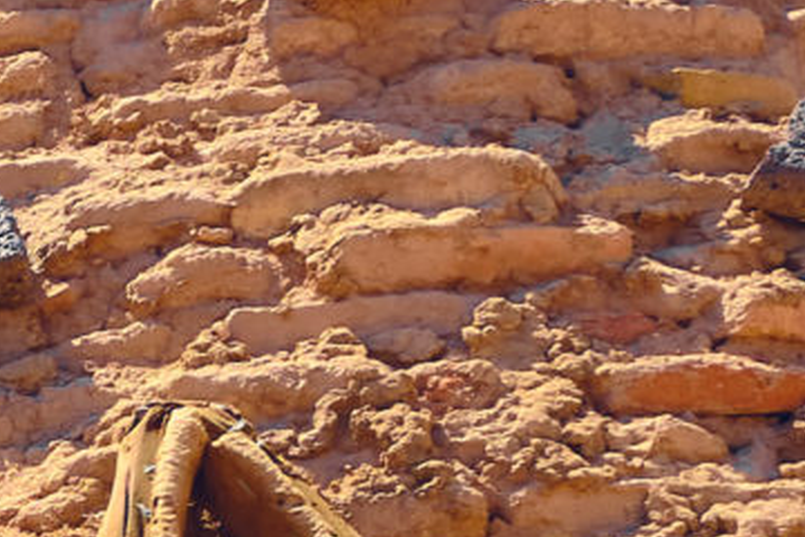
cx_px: -1127
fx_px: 4293
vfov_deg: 6.7
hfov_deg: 9.5
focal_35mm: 192
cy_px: 1384
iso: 200
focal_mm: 18
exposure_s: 1/210
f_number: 9
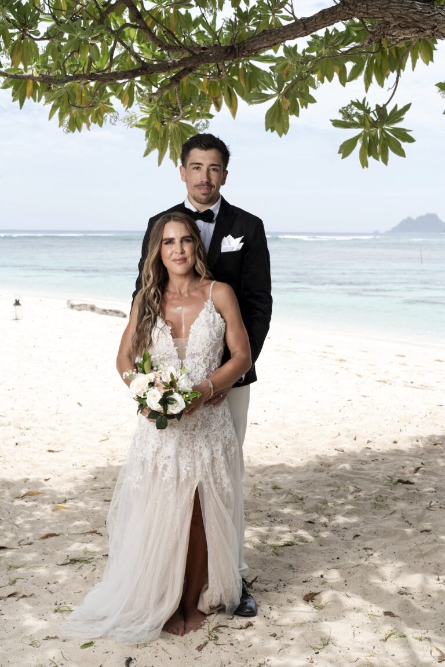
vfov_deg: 39.6
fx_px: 927
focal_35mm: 50
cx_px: 222
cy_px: 334
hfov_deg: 27.0
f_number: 7.1
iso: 50
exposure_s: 1/160
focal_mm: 50
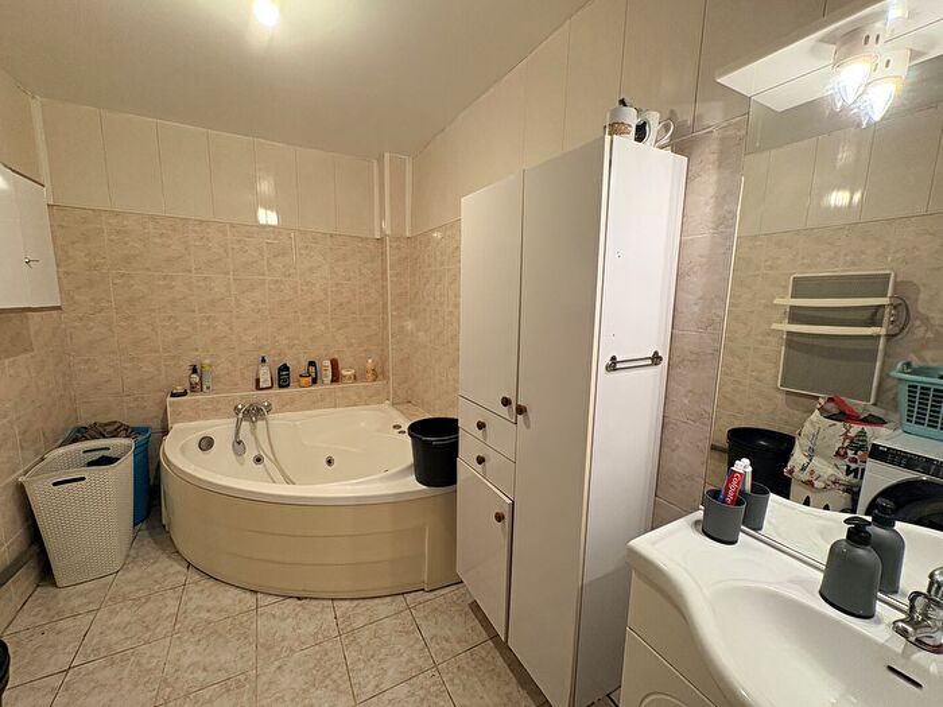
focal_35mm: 14
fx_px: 381
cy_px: 354
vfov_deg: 85.7
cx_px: 472
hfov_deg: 102.1
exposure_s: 1/50
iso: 160
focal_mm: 2.22
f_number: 2.2
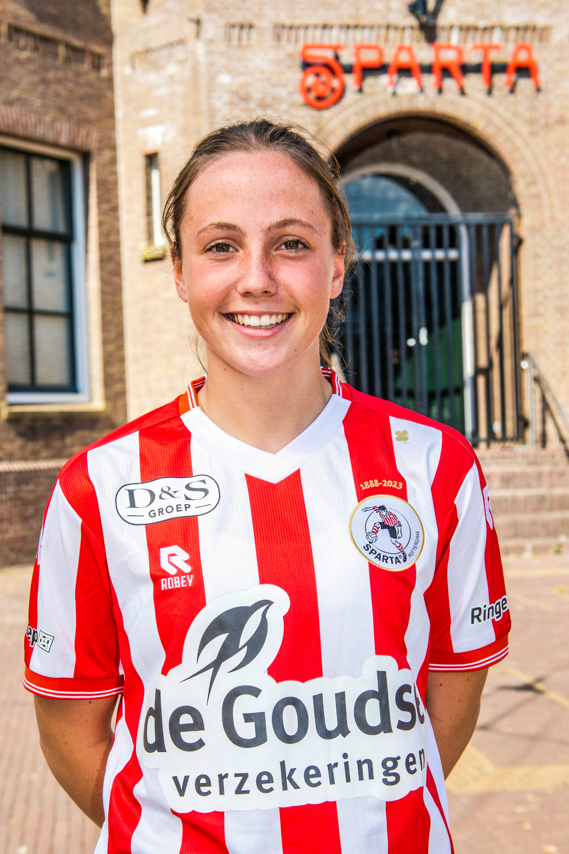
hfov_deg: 30.5
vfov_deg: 44.5
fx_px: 1043
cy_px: 427
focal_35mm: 44
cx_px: 284
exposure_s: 1/320
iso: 125
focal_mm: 44
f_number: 5.6
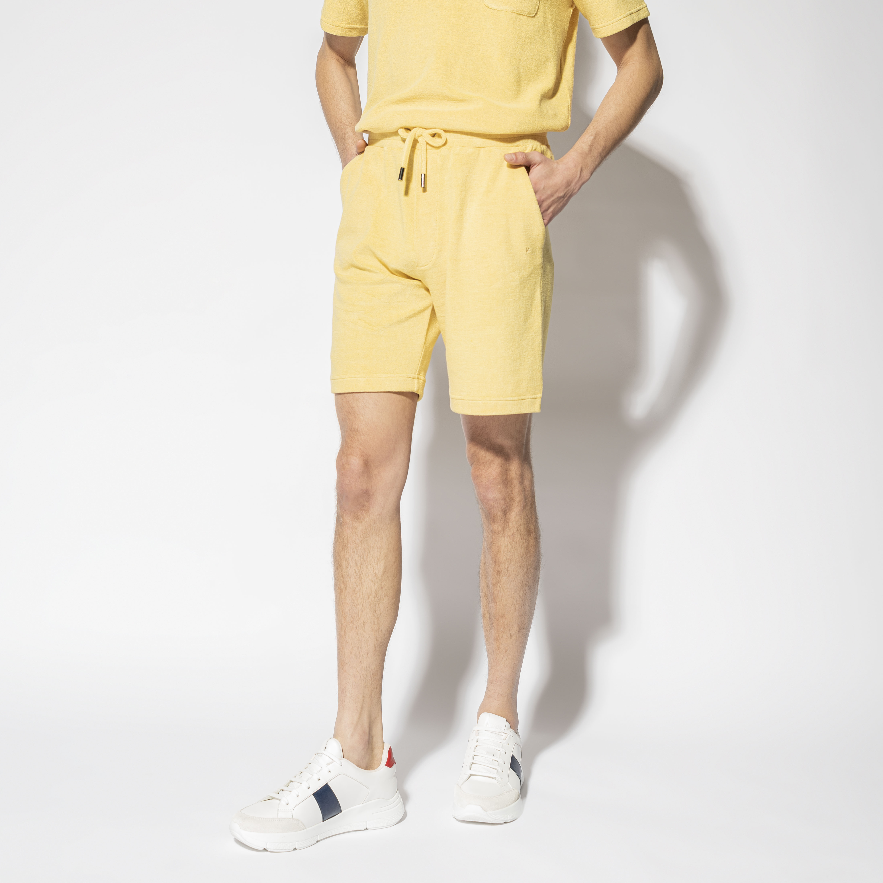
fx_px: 1299
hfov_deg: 37.6
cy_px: 307
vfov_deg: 37.2
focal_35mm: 45
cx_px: 440
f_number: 8
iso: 64
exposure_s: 1/200
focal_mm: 35
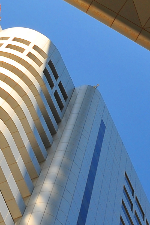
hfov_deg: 10.0
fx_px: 845
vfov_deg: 14.3
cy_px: -97
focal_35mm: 135
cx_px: -25
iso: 250
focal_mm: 31
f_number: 16
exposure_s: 1/50
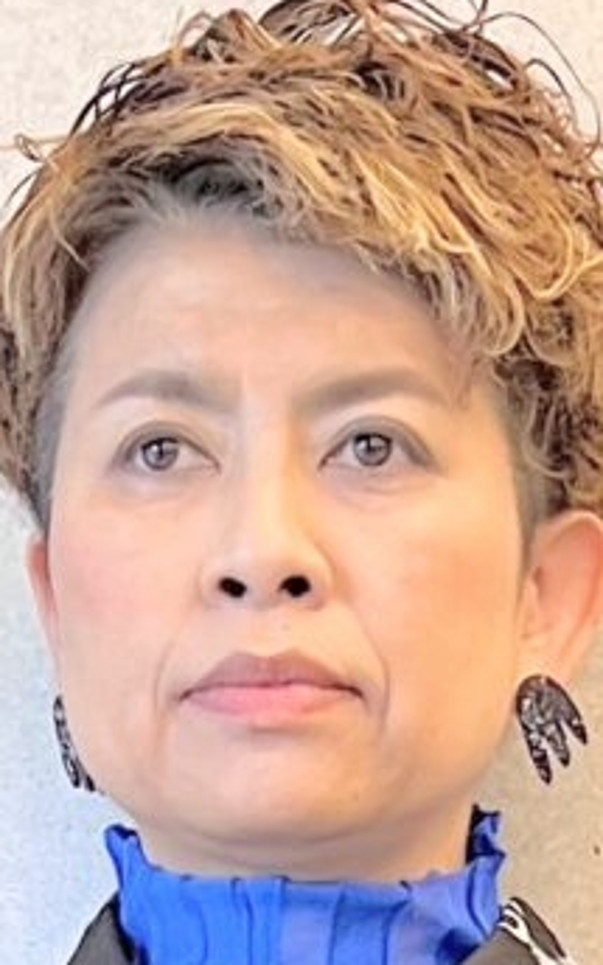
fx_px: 5390
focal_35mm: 205
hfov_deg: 6.4
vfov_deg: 9.2
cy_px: 2317
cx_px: 247
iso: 100
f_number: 1.5
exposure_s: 1/60
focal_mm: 5.7
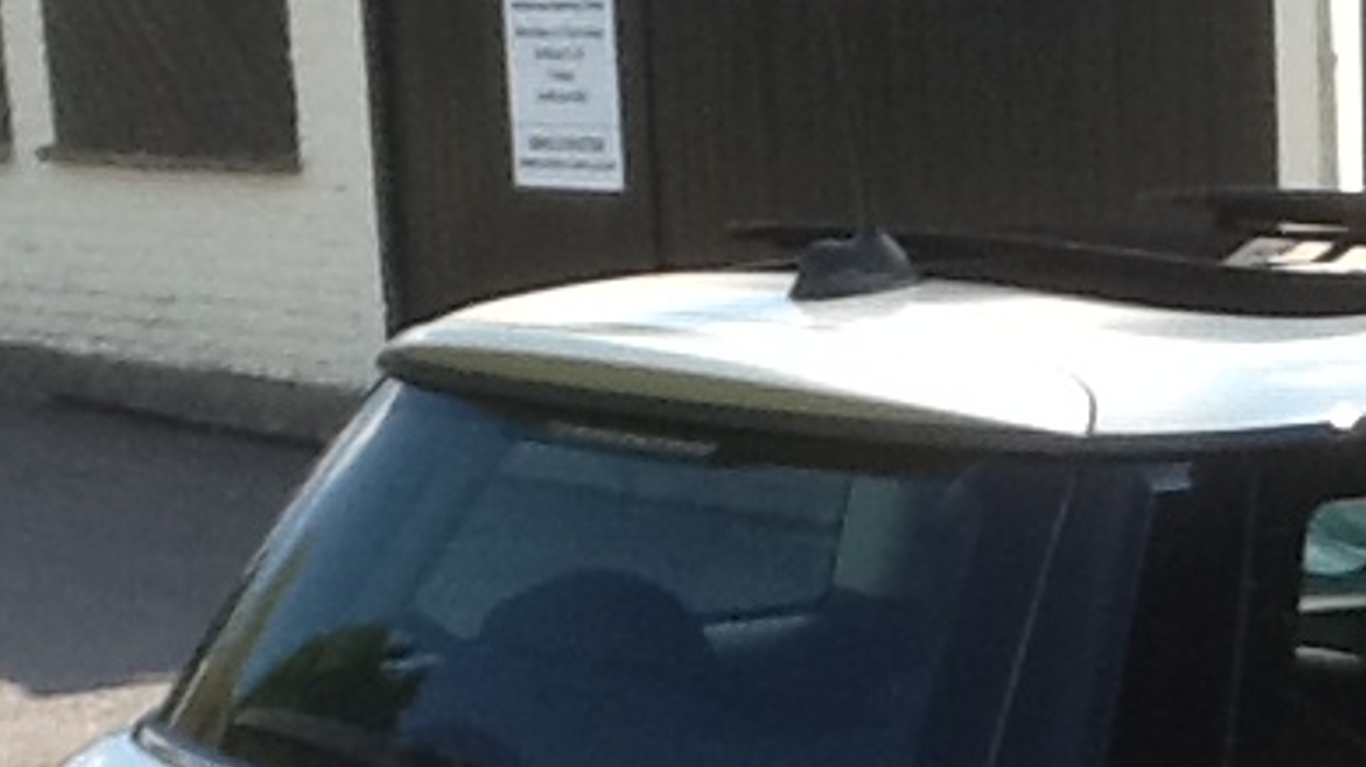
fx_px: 4272
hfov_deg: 17.5
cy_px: 1107
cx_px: 1510
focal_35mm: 118
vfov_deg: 10.0
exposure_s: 1/524
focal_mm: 2.03
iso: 40
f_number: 2.4
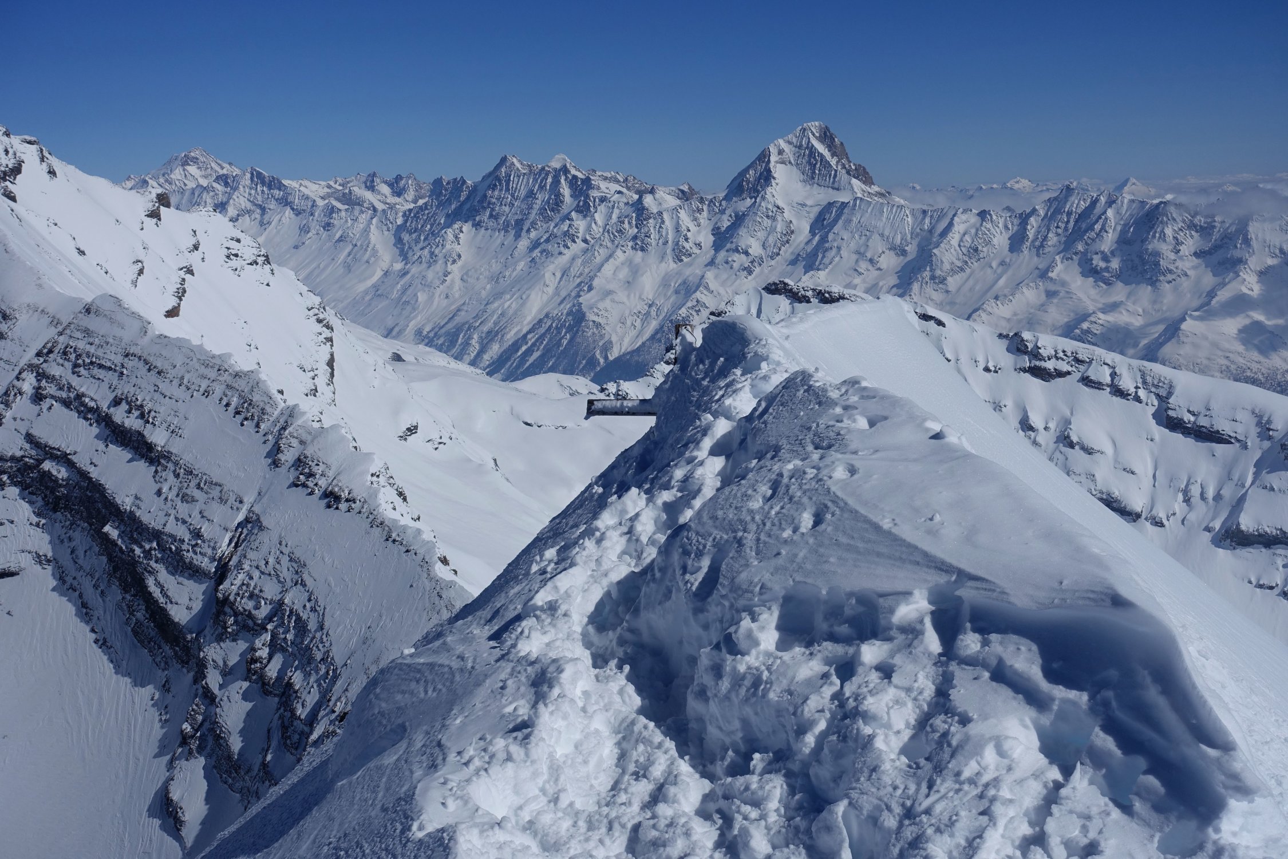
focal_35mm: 43
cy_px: 430
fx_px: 1538
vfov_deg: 31.2
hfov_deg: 45.4
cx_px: 644
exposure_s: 1/400
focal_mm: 15.94
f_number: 5.6
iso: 125
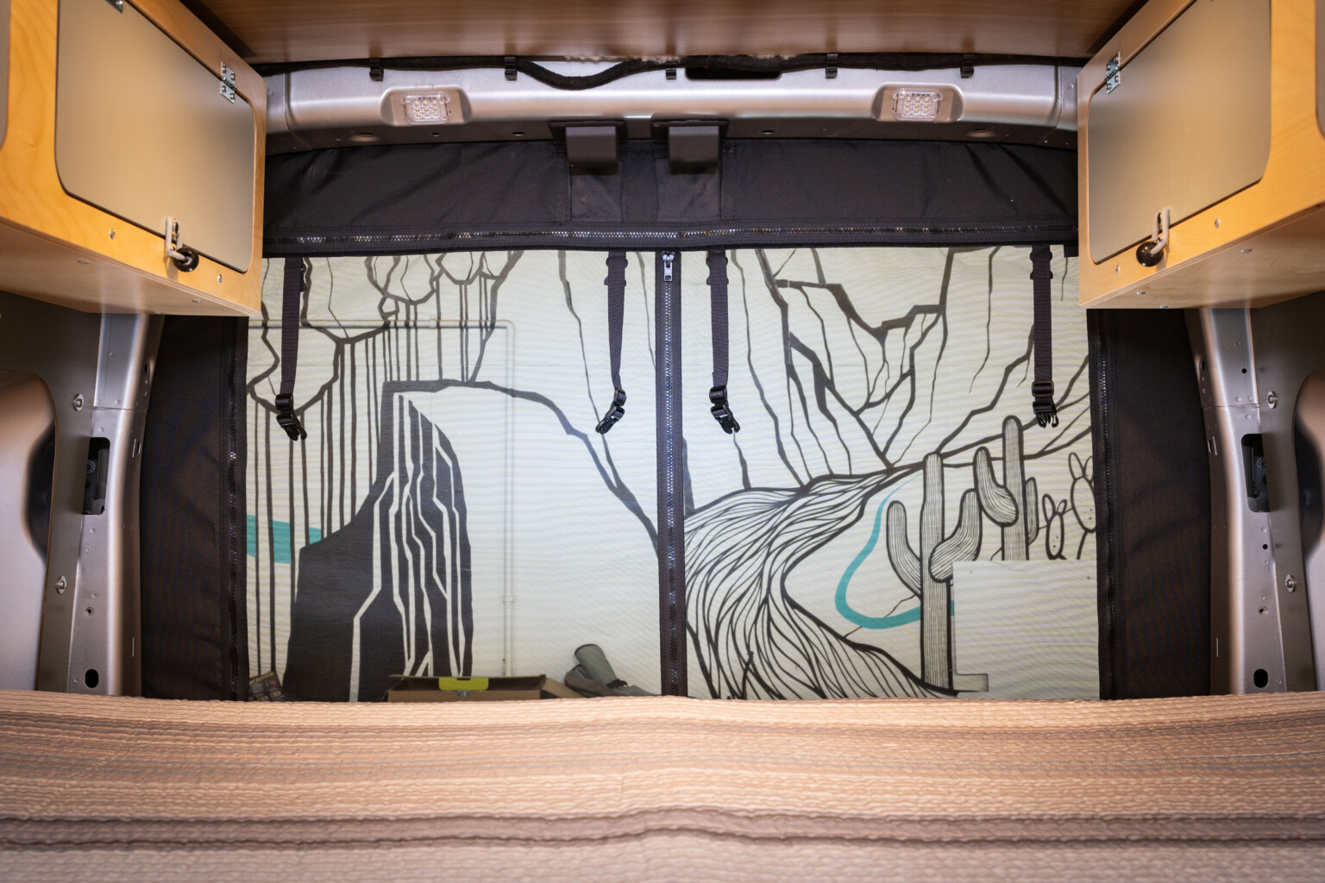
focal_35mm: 40
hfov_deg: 48.5
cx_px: 662
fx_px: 1472
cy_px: 442
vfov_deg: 33.4
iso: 640
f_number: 7.1
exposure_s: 1/10
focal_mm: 40
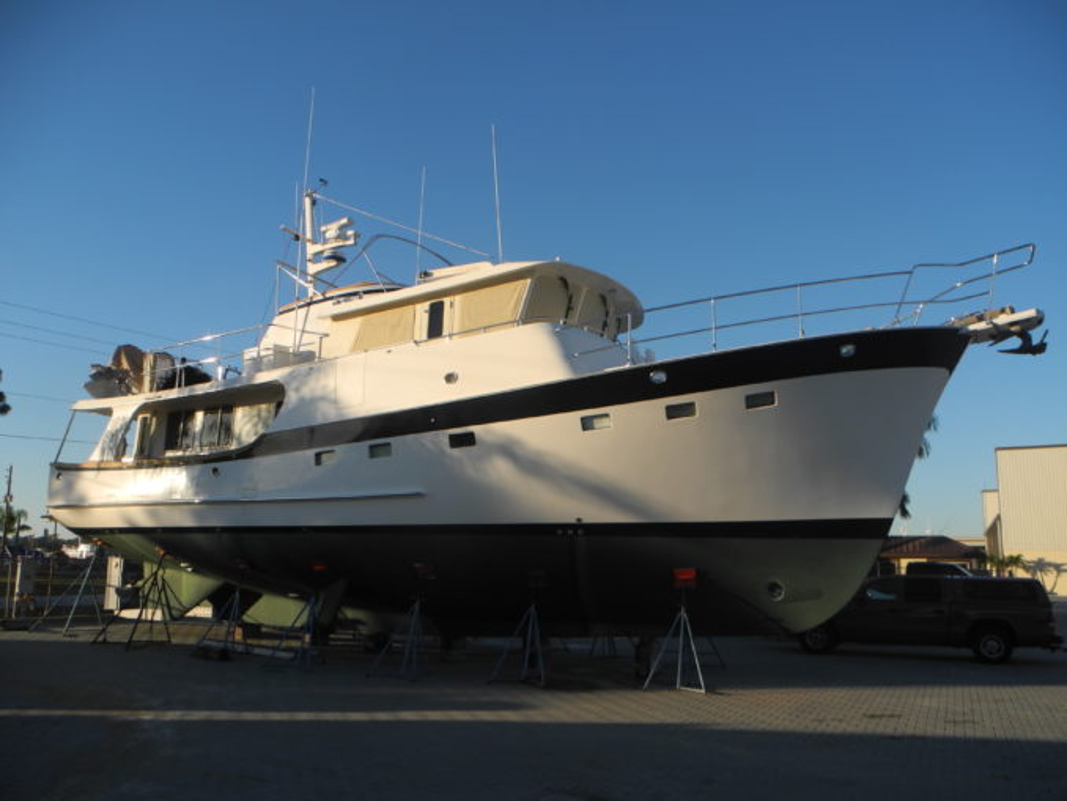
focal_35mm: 28
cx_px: 534
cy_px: 400
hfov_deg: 63.4
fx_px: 863
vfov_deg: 49.8
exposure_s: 1/800
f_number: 3.5
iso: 100
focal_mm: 6
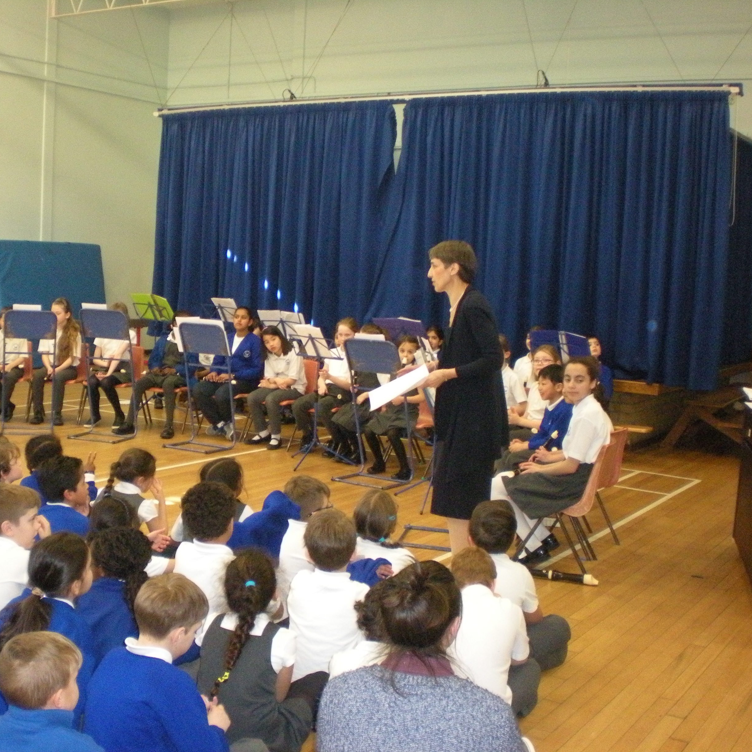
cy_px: 375
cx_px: 255
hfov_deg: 37.2
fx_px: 1106
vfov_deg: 37.6
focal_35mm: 45
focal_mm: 6.3
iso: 647
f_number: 3.1
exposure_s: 1/60
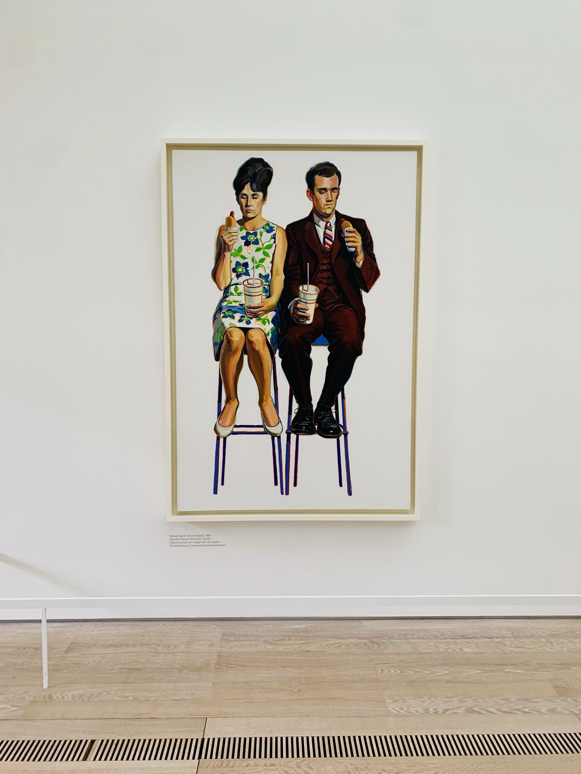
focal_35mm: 26
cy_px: 387
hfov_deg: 53.1
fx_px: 582
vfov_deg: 67.3
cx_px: 290
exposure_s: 1/87
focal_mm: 4.25
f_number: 1.8
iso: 100
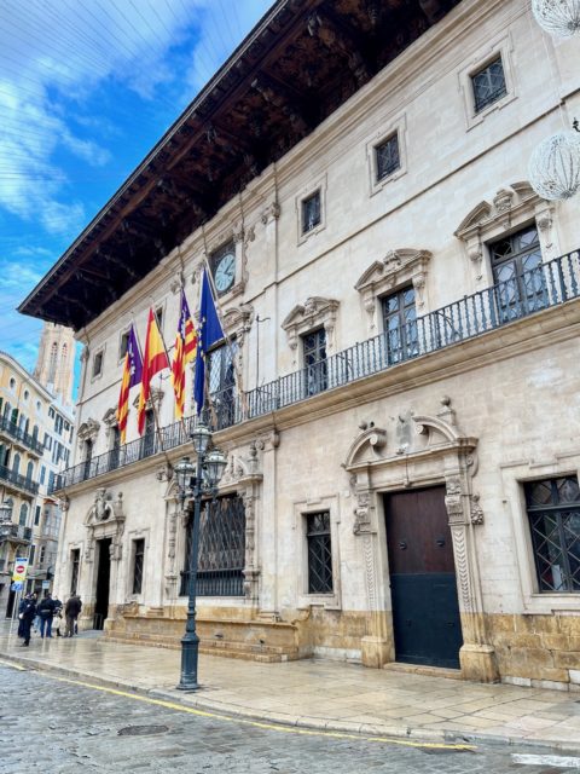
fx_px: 581
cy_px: 387
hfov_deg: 53.1
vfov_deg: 67.3
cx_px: 290
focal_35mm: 26
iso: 40
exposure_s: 1/277
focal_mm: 5.7
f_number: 1.5
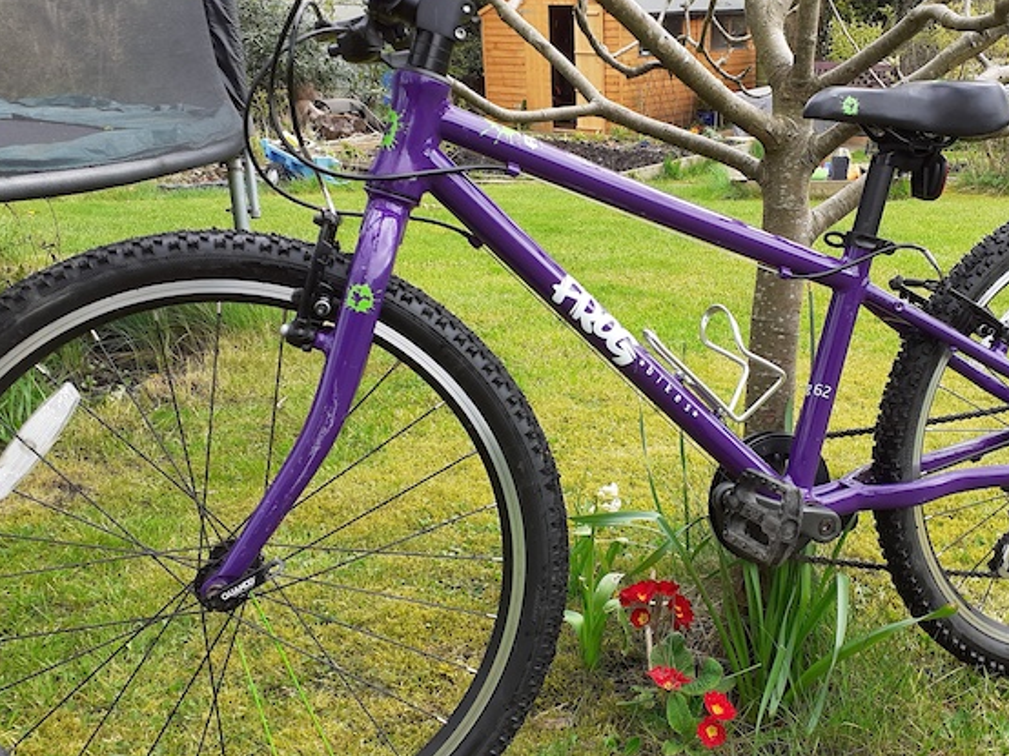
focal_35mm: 39
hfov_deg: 47.5
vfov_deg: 36.8
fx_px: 1136
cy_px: 377
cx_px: 621
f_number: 1.9
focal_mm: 3.6
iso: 40
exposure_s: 1/274
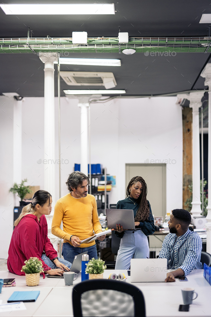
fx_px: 440
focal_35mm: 50
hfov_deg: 27.0
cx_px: 106
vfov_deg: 39.6
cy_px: 158
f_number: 1.4
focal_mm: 50
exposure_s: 1/200
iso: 800
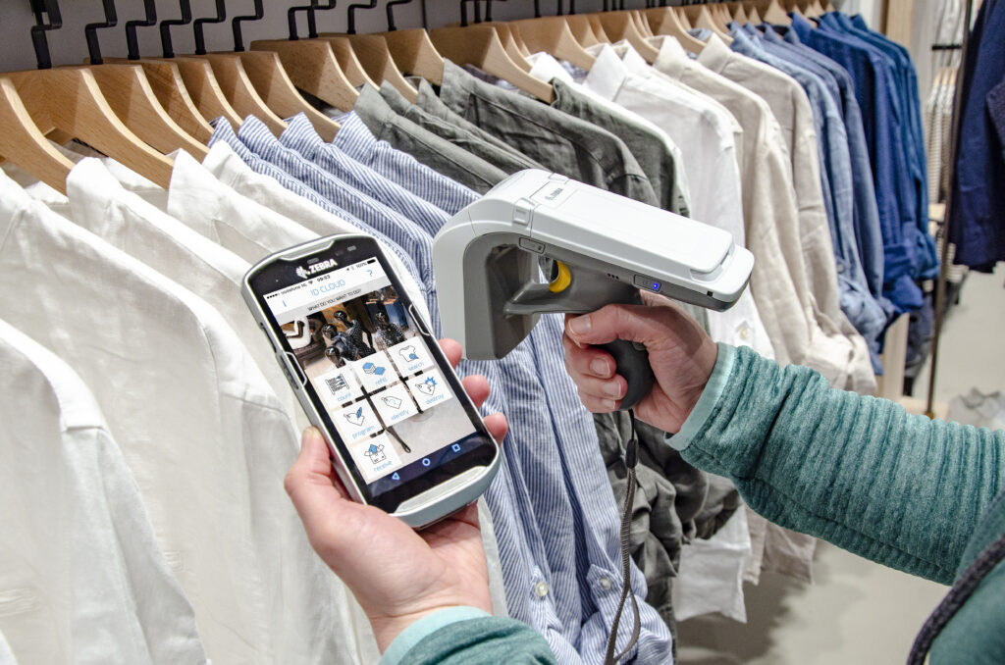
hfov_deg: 51.4
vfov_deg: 35.3
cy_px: 332
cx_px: 502
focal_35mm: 38
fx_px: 1045
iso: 200
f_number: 6.3
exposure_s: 1/80
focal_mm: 25
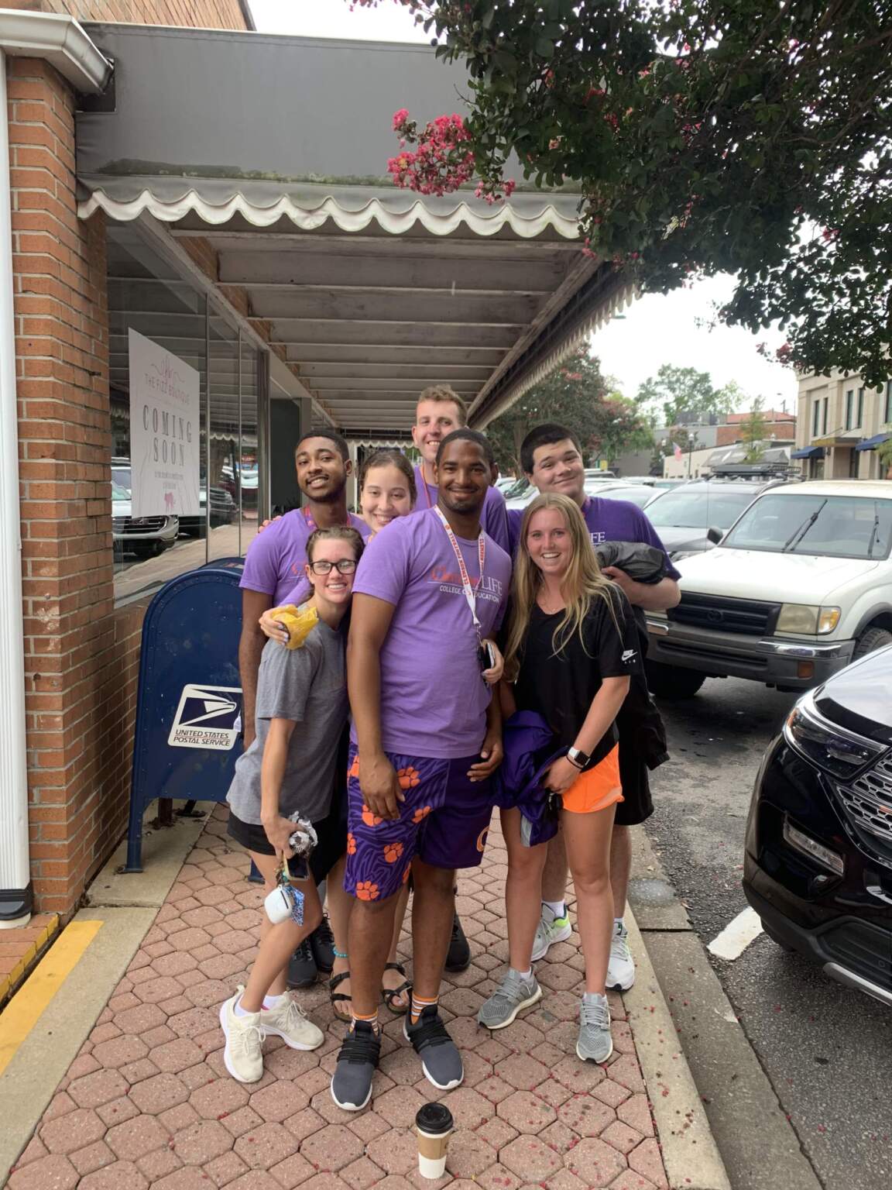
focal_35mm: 26
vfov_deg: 67.3
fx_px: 893
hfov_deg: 53.1
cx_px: 446
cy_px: 595
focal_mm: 4.25
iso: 25
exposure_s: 1/122
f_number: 1.8
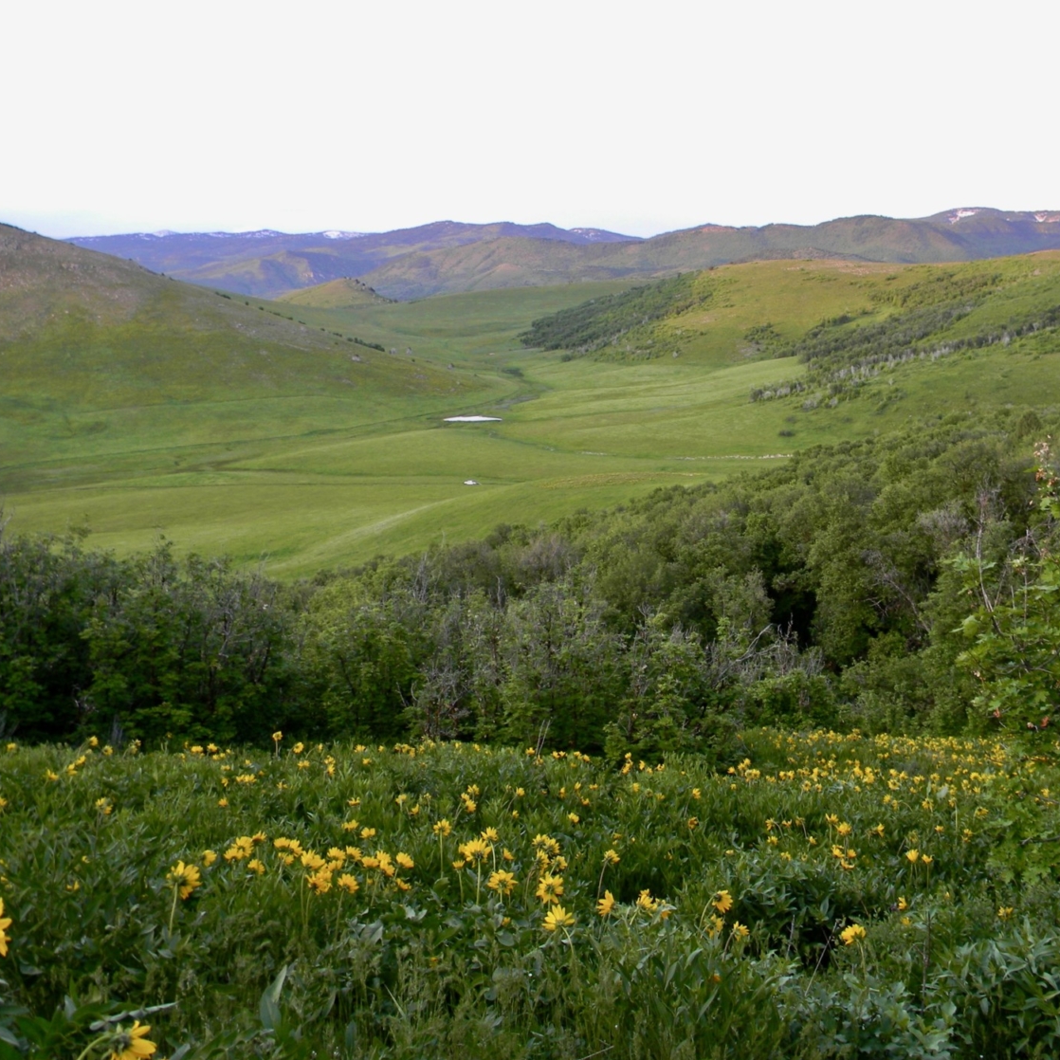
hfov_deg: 47.8
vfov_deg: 48.5
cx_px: 695
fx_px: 1178
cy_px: 529
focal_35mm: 34
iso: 98
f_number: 3.5
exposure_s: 1/30
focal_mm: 5
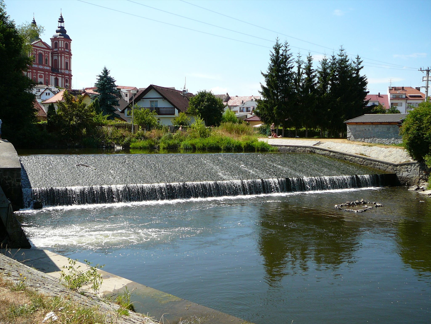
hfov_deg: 52.6
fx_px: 436
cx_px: 216
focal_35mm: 35
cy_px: 162
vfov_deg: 40.7
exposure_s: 1/1000
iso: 80
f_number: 2.8
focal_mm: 5.2
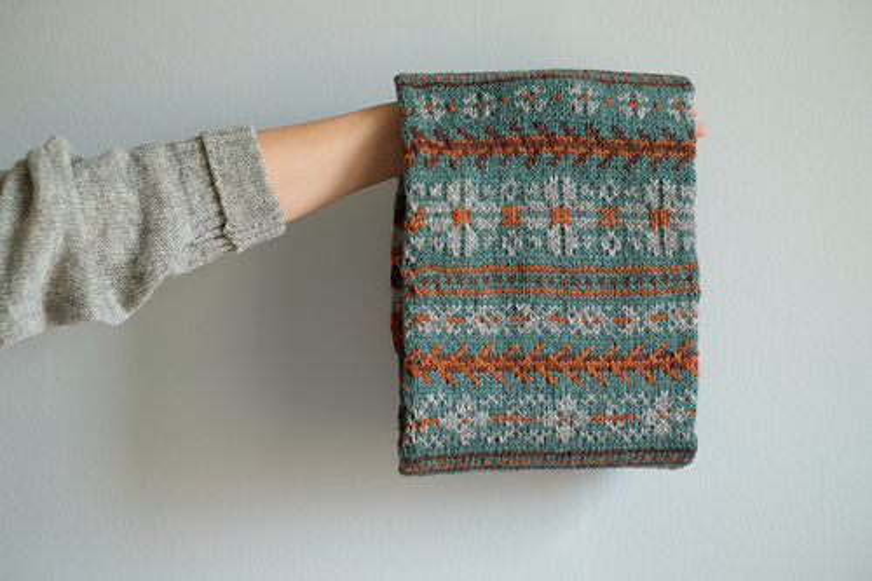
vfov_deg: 25.5
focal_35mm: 53
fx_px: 1283
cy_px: 290
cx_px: 436
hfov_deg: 37.5
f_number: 2.8
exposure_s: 1/58
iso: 800
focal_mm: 35
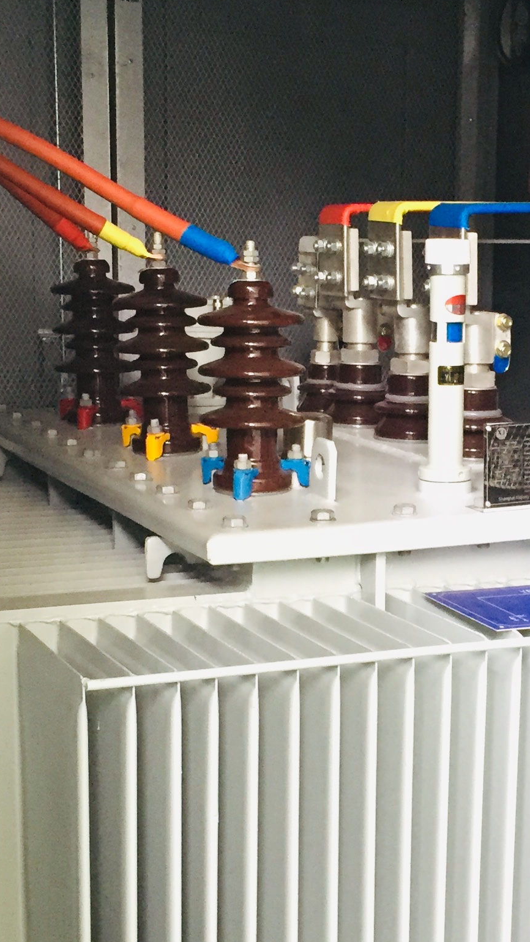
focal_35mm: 67
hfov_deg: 17.8
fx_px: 1673
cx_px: 438
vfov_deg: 31.4
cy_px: 515
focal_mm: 4.15
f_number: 2.2
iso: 250
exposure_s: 1/20
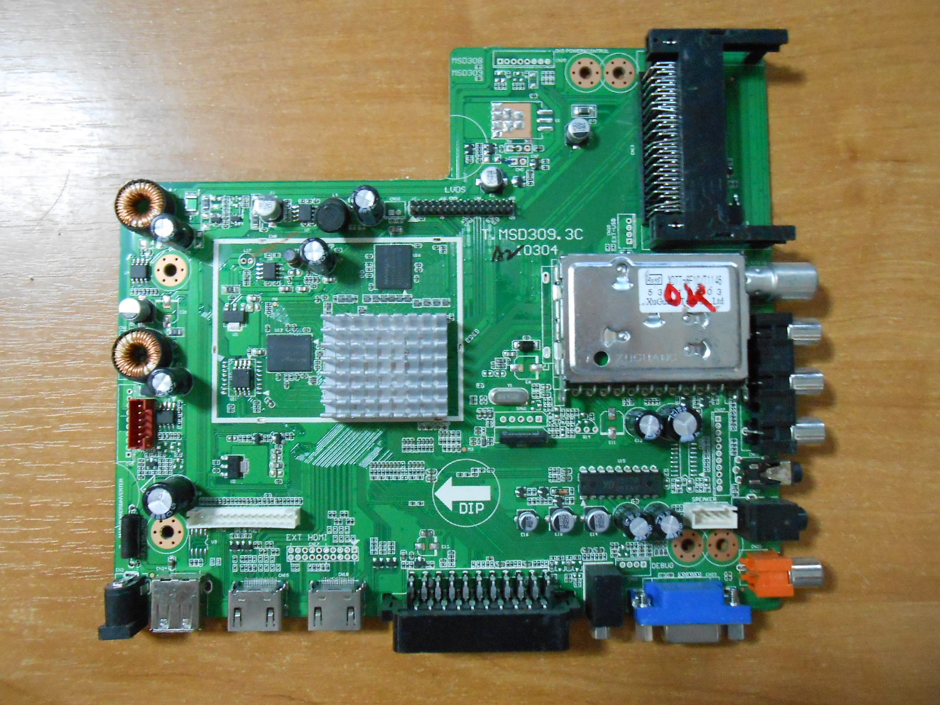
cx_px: 470
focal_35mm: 26
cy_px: 352
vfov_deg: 53.1
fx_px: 706
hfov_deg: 67.3
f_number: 3.5
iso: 800
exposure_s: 1/6
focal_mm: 4.6
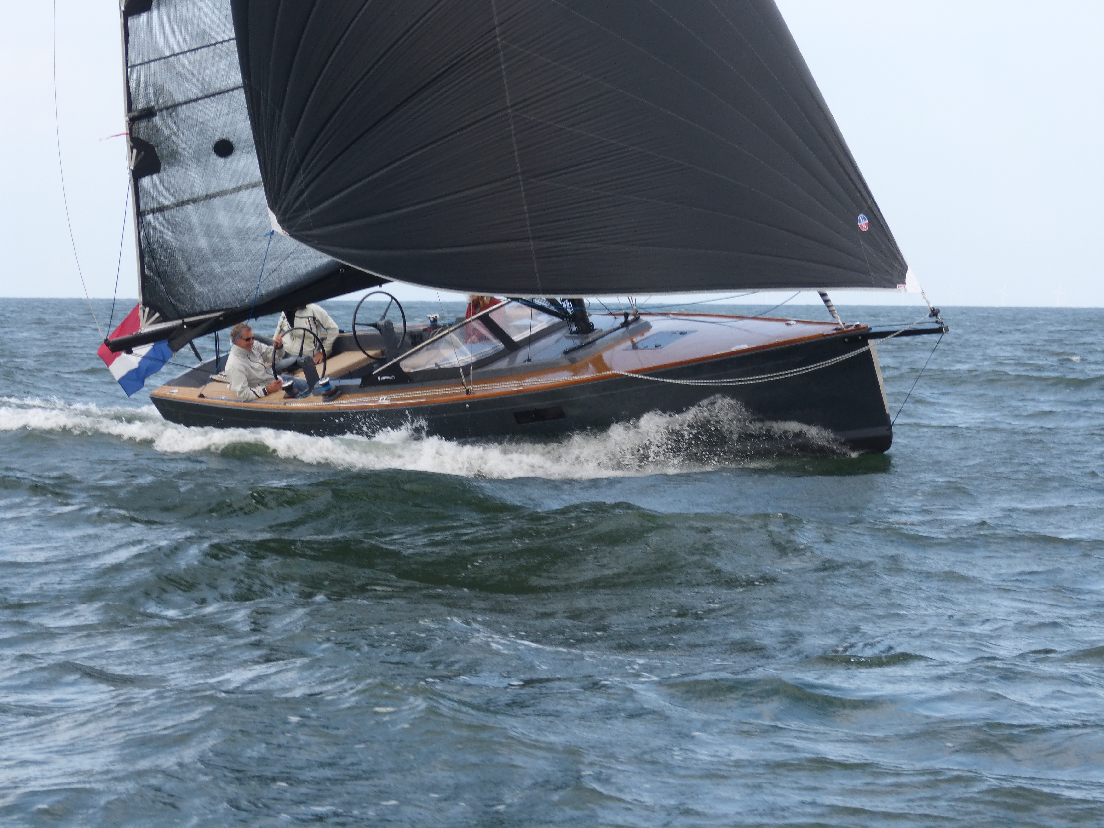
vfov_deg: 11.2
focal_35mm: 132
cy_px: 414
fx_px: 4210
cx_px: 552
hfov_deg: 14.9
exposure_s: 1/320
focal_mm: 23.8
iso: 100
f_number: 4
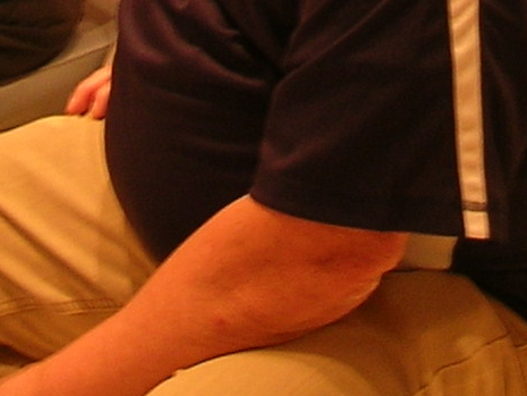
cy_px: -539
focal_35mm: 156
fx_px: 2376
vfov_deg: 8.7
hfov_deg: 12.6
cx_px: 332
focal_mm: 5.8
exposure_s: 1/5.8
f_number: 2.8
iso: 50
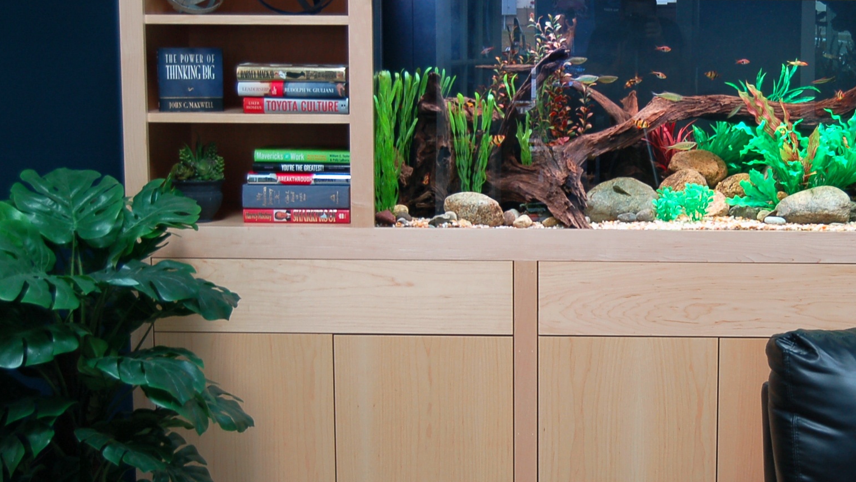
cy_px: 246
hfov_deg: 29.1
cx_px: 620
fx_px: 1629
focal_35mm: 72
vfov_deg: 16.8
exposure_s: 1/13
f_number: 4.5
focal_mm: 31
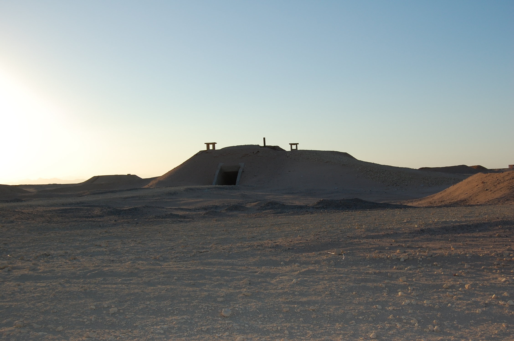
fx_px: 556
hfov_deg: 49.6
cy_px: 170
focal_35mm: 39
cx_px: 257
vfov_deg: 34.1
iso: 200
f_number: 7.1
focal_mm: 26
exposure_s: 1/500
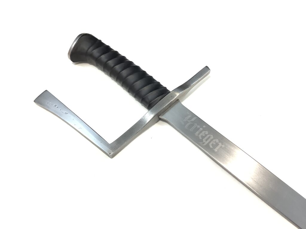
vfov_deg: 45.4
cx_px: 153
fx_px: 274
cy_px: 114
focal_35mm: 31
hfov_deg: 58.4
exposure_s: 1/60
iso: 200
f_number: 2.4
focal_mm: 3.3
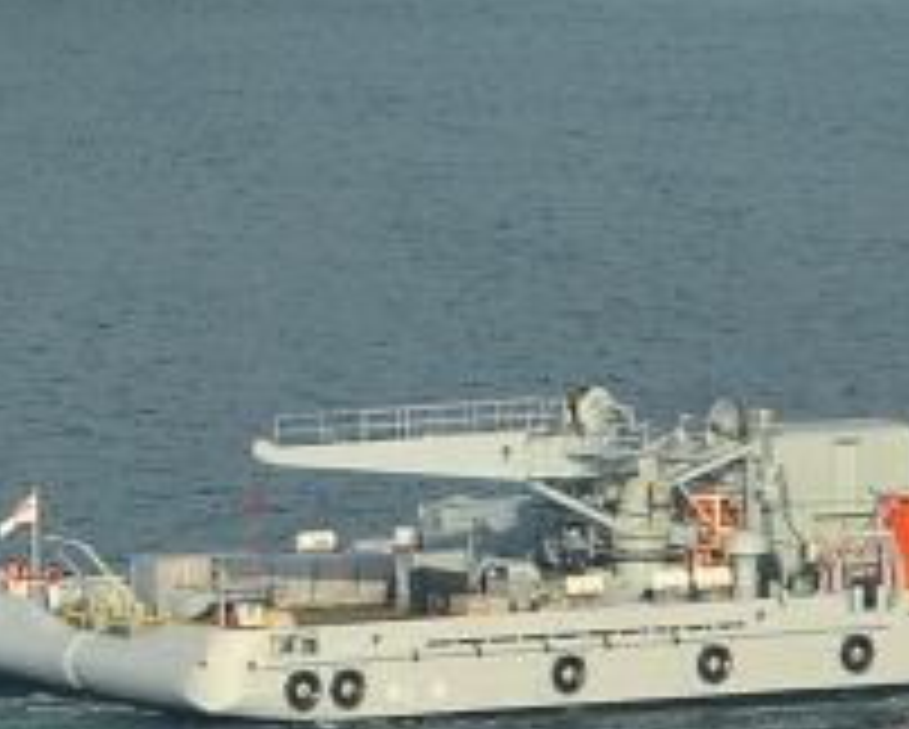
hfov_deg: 5.2
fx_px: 9964
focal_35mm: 370
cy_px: -4
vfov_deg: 4.2
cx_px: 1071
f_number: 7.1
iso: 400
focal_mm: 52
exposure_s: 1/320
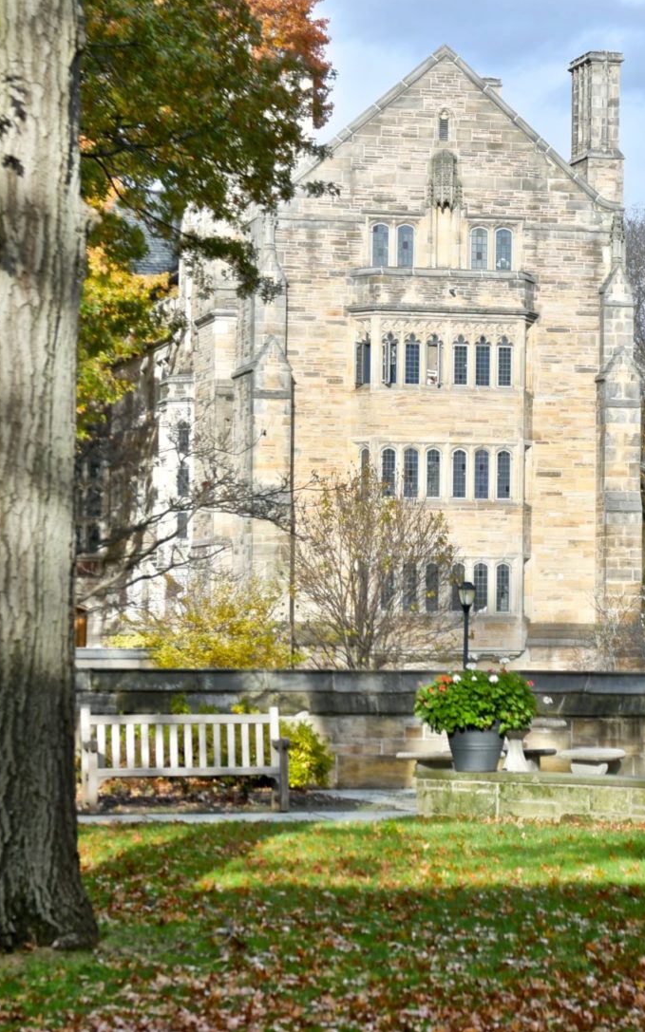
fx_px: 3405
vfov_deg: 17.2
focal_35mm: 121
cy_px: 386
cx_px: 624
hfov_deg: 10.7
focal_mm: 42
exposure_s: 1/200
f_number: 4
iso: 100
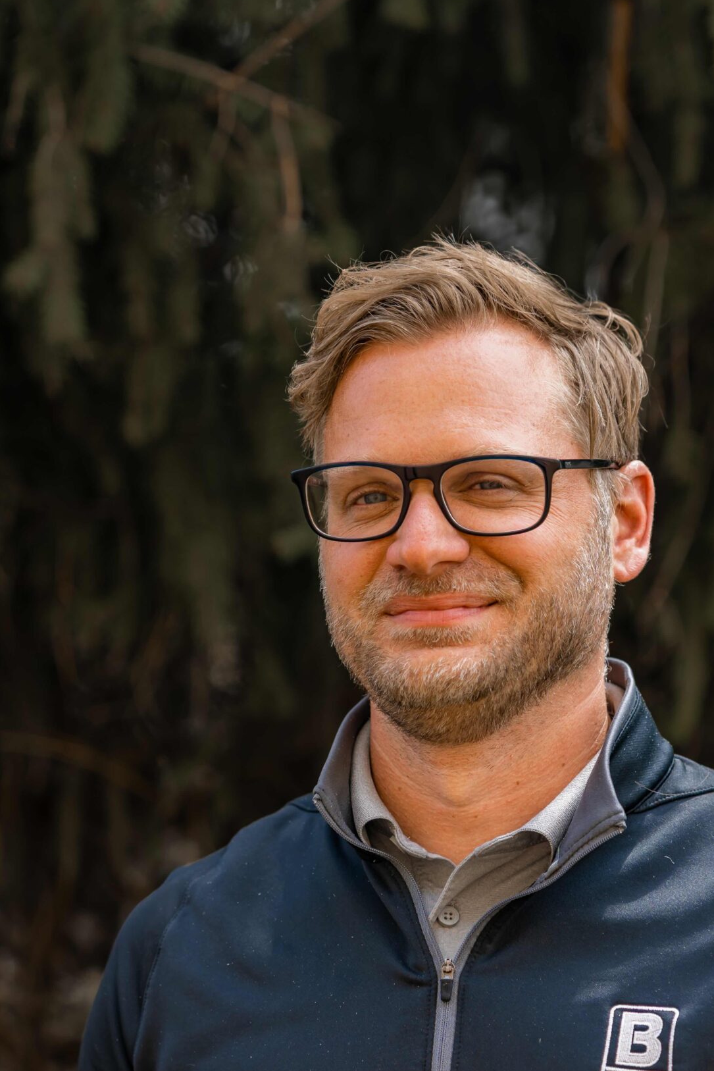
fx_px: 3509
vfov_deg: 17.3
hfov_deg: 11.6
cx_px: 487
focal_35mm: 118
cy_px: 617
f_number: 2.8
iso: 100
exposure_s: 1/500
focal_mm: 75
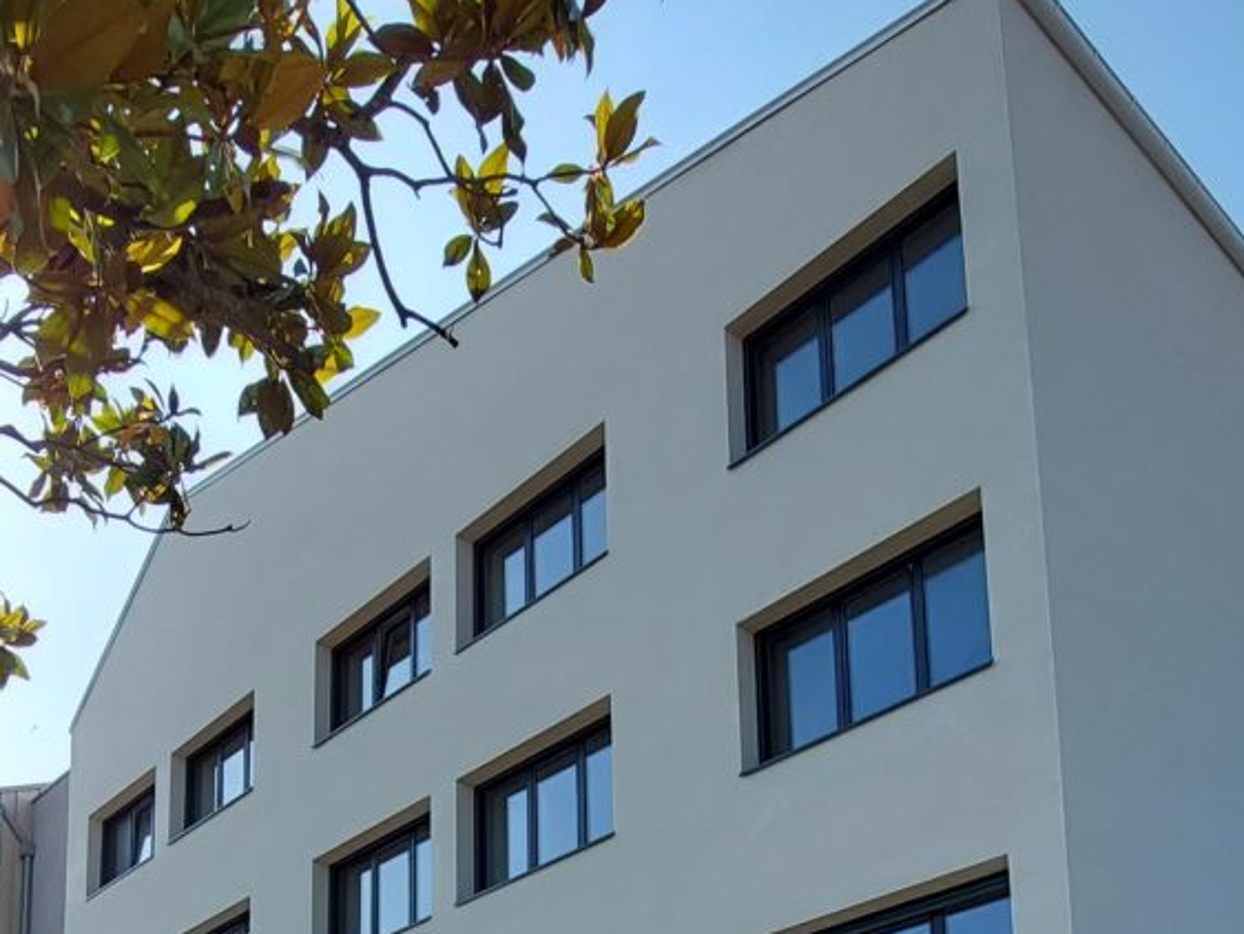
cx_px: 547
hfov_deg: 50.0
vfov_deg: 30.4
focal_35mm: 37
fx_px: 1330
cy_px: 1220
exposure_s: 1/925
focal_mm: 1.74
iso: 50
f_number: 2.2
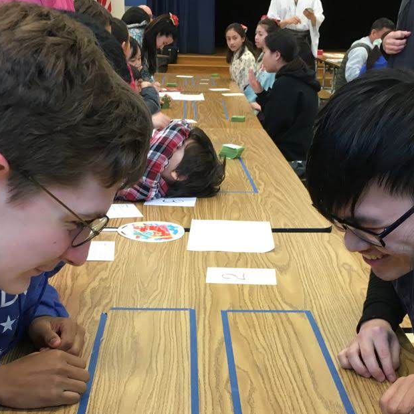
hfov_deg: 32.2
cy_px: 310
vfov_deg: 31.6
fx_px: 717
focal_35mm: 53
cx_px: 211
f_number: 2.2
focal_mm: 4.15
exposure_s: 1/30
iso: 64
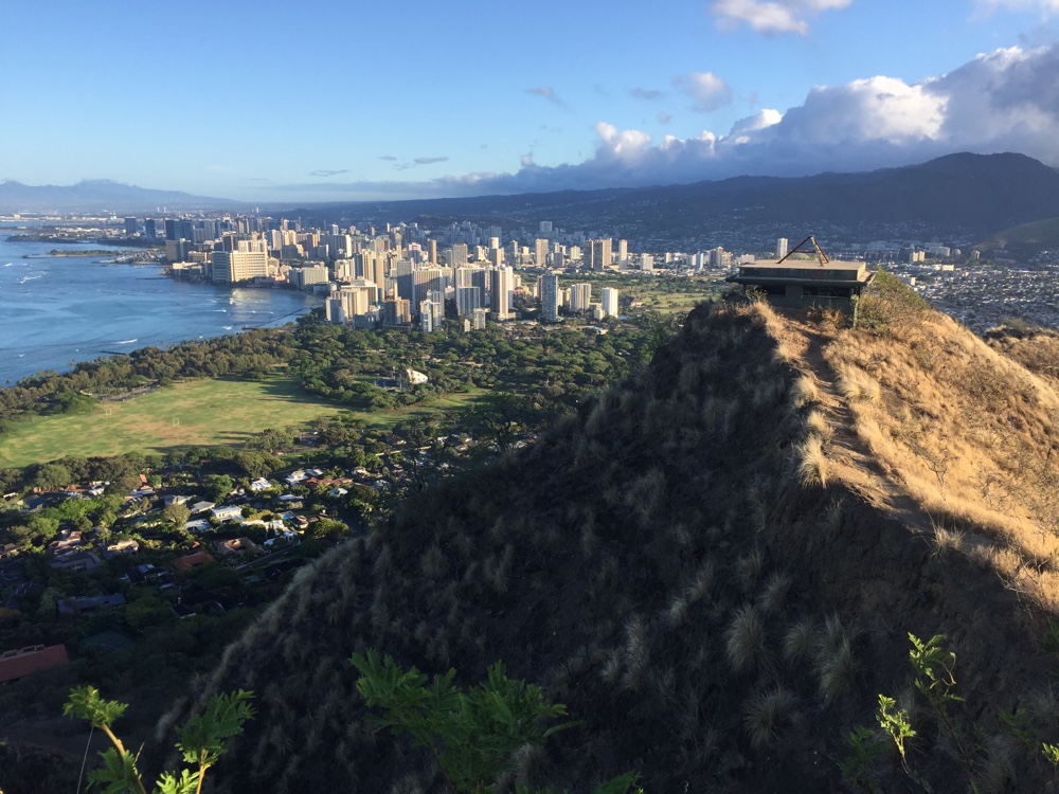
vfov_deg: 48.2
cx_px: 530
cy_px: 397
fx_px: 887
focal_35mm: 29
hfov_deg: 61.7
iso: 32
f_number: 2.2
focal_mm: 4.15
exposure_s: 1/964
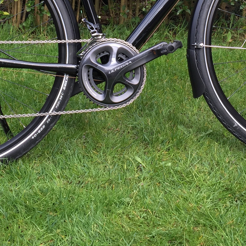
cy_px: 1
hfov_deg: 24.0
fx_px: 579
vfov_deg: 23.0
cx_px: 134
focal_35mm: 72
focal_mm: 4.15
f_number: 2.2
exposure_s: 1/231
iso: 32
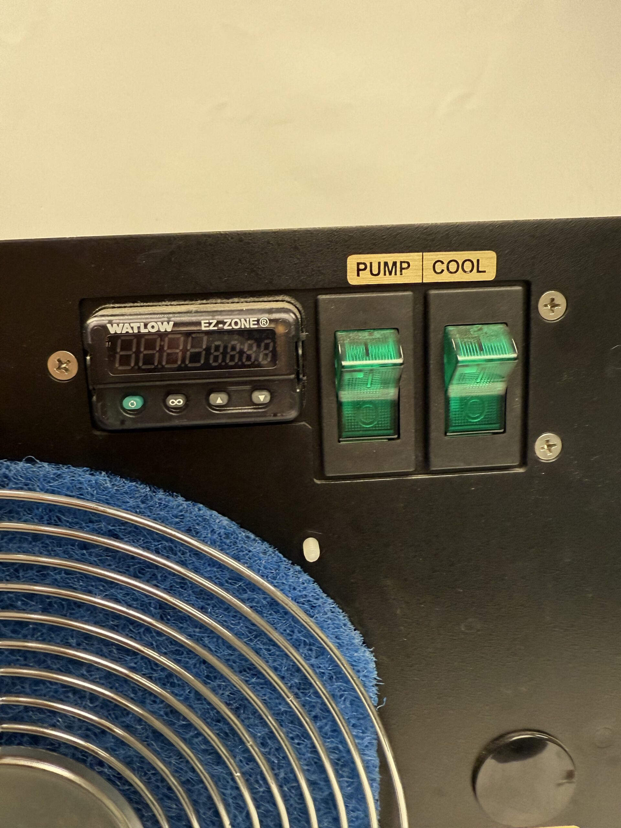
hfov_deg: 56.8
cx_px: 310
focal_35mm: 24
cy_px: 414
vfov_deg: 71.6
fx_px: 574
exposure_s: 1/120
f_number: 2.2
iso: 320
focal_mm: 2.22
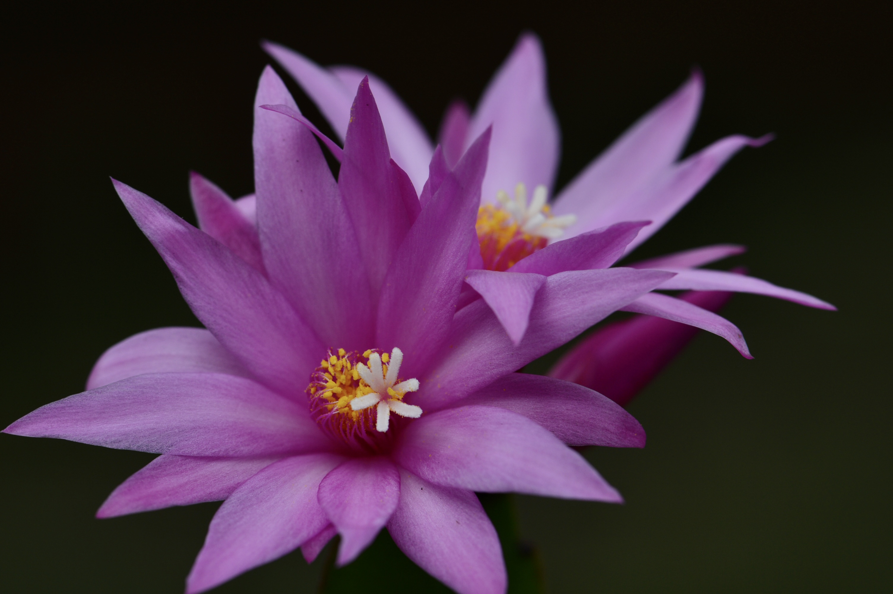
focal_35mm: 158
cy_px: 297
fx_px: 3903
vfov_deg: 8.7
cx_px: 446
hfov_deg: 13.1
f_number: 11
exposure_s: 1/160
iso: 110
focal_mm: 105
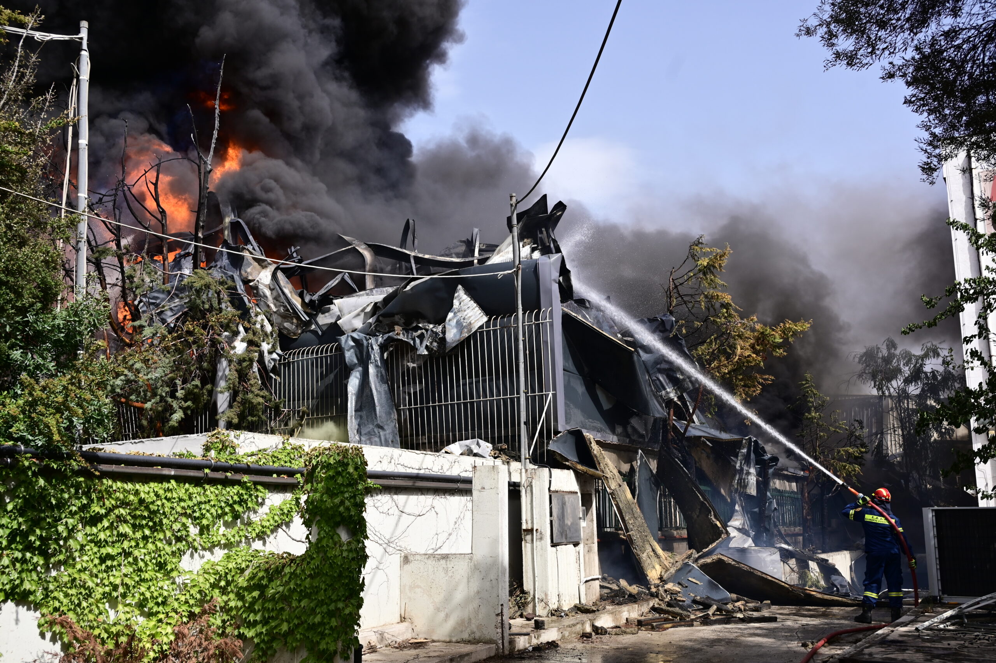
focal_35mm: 34
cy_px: 332
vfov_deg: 38.3
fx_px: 954
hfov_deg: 55.1
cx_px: 498
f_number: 5.6
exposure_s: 1/1250
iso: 200
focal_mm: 34.5
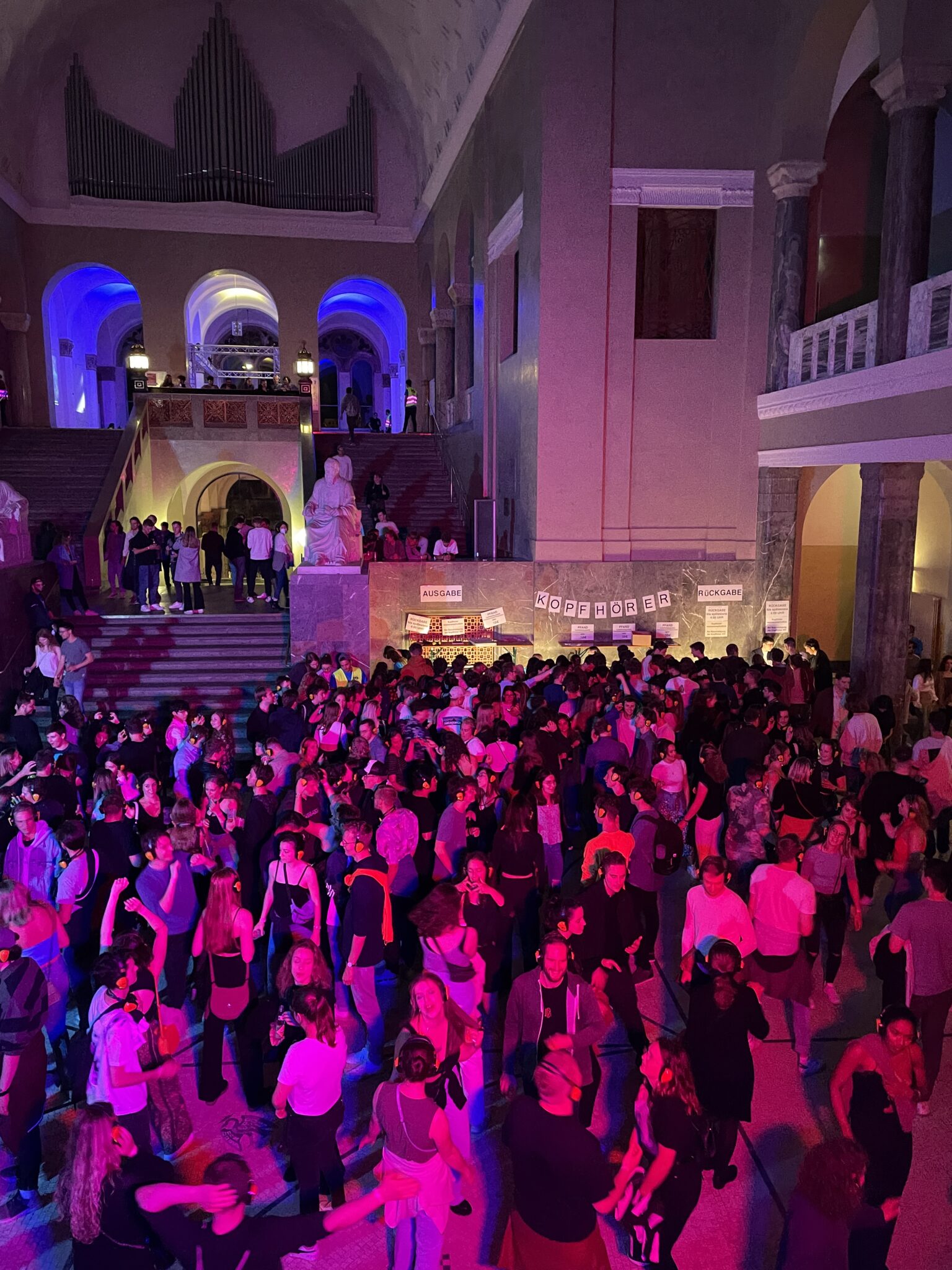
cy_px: 635
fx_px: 953
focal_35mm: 26
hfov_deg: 53.1
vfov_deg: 67.3
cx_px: 476
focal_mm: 4.2
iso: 500
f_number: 1.6
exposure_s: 1/25
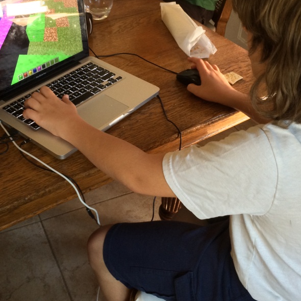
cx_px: 147
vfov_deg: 36.8
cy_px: 137
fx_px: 453
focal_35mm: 46
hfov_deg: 36.8
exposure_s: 1/30
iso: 125
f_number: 2.2
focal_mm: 4.12
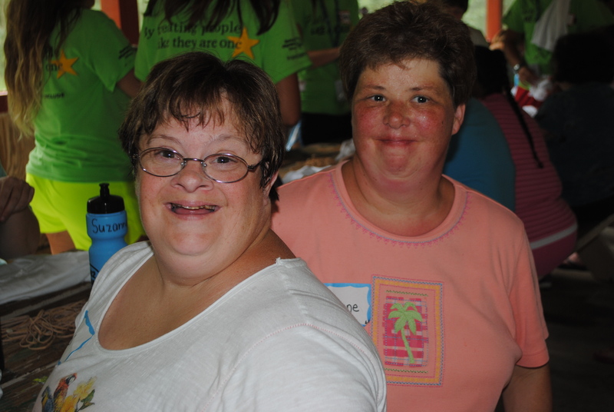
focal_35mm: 48
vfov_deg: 28.2
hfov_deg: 41.1
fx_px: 820
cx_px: 307
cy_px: 206
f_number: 4.8
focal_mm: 32
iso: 200
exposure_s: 1/60
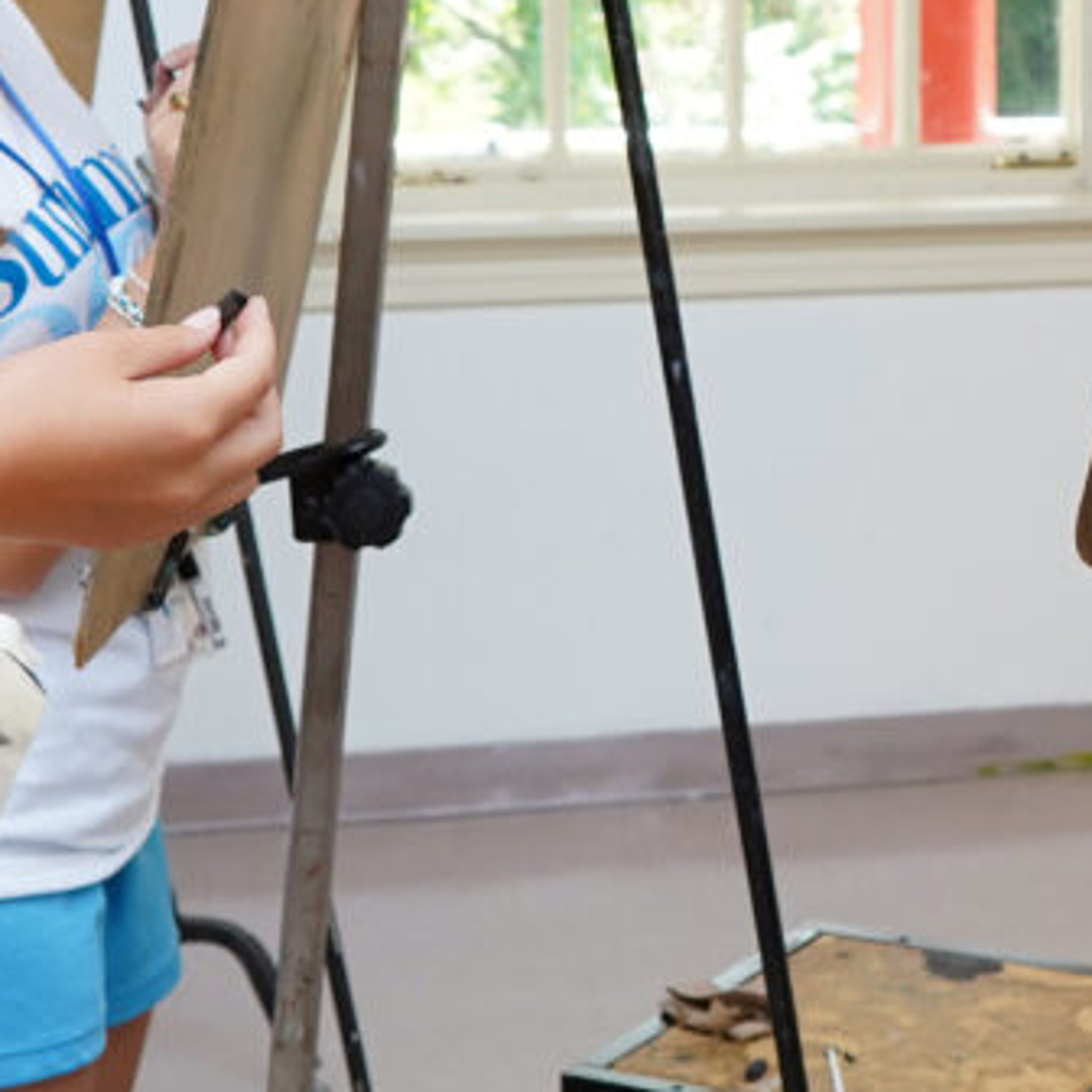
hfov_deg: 17.7
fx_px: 3462
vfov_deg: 17.9
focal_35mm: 97
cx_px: 978
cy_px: 325
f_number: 4.5
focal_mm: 25
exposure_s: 1/125
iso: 640
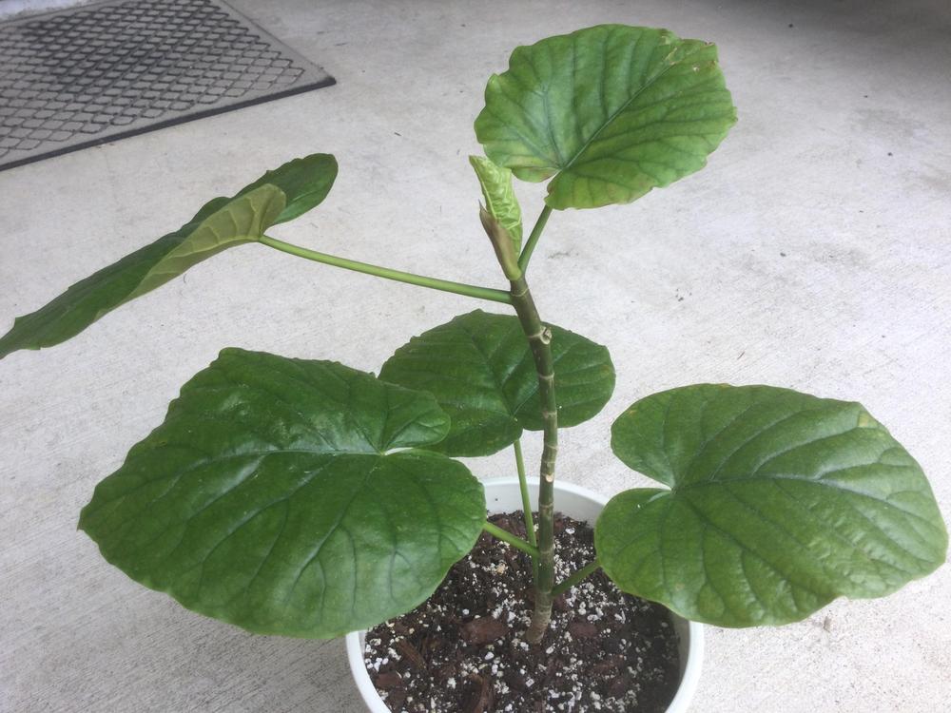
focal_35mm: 31
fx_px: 852
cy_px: 356
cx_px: 476
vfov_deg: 45.4
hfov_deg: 58.4
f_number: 2.4
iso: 25
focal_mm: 3.3
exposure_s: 1/126
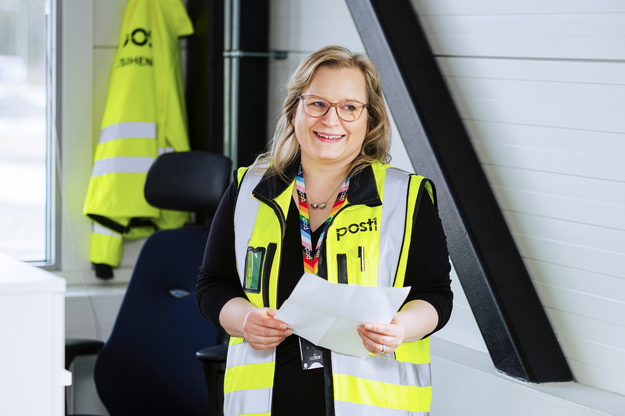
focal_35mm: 84
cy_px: 208
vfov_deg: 16.3
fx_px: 1458
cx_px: 312
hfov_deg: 24.2
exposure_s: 1/250
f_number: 2
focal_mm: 56
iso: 125
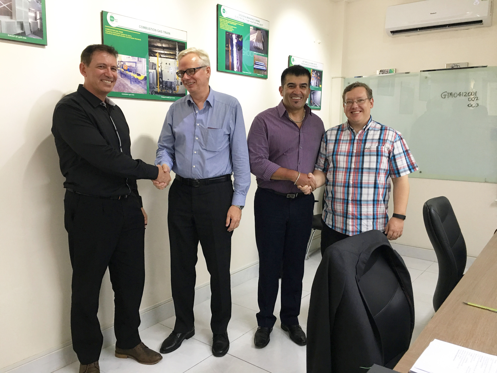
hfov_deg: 61.7
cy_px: 186
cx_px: 248
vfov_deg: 48.2
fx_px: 416
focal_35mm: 29
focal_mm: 4.15
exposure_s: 1/17
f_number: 2.2
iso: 64
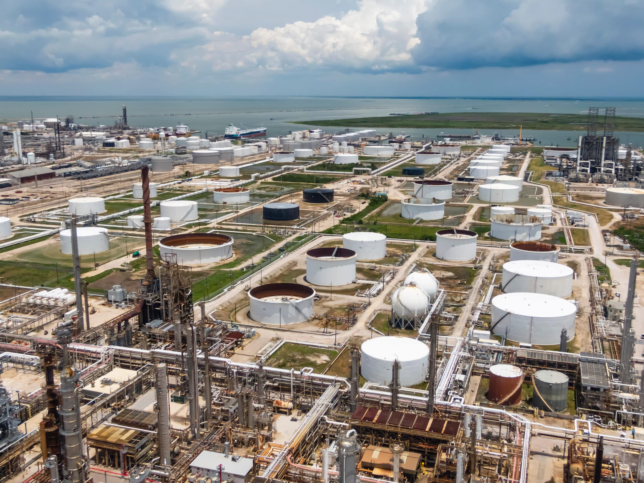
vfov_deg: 37.7
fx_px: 707
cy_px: 242
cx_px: 322
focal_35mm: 38
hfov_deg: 49.0
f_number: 3.4
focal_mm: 6.5
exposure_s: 1/200
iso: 100
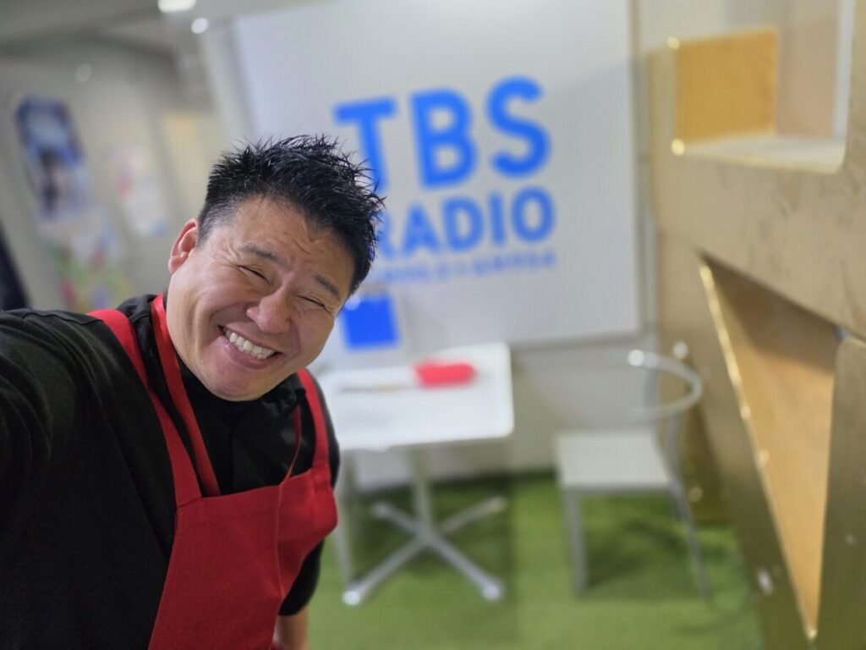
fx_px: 575
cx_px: 433
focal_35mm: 23
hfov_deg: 73.9
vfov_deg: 58.9
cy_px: 325
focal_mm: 6.3
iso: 800
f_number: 1.7
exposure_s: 1/100
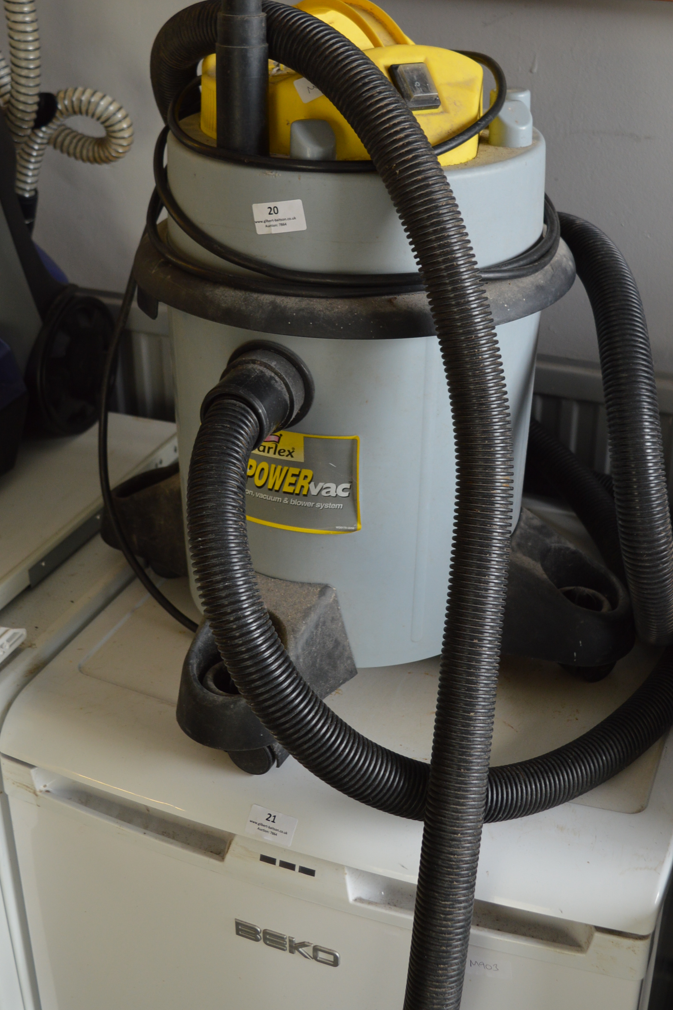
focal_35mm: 46
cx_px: 367
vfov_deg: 42.6
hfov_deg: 29.2
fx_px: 1290
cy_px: 433
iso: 400
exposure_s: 1/40
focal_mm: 24
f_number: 4
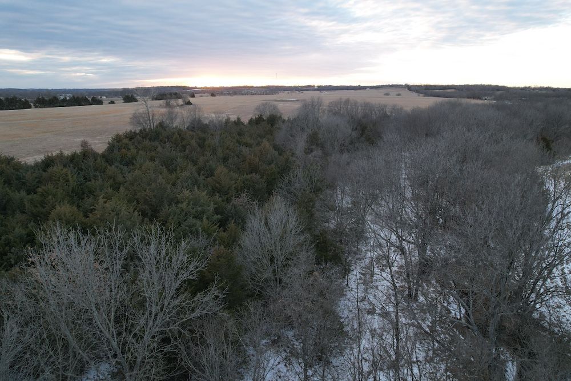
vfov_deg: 57.2
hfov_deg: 78.6
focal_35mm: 22
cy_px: 190
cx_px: 286
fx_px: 349
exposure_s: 1/80
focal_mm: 8.38
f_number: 2.8
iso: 100
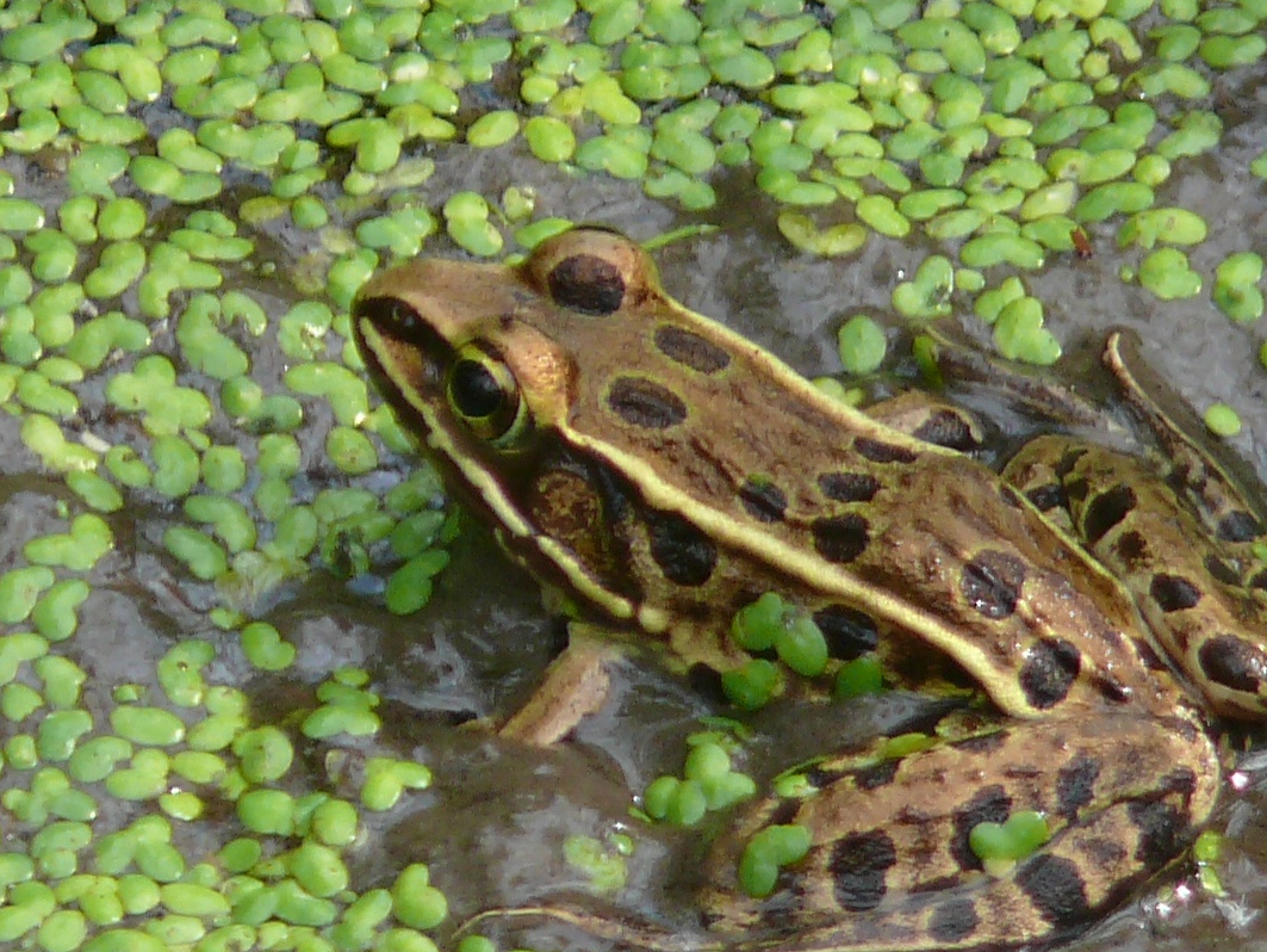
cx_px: 763
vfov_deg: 2.5
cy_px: 556
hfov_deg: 3.3
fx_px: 21968
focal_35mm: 600
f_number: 4
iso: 100
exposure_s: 1/160
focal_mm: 88.8
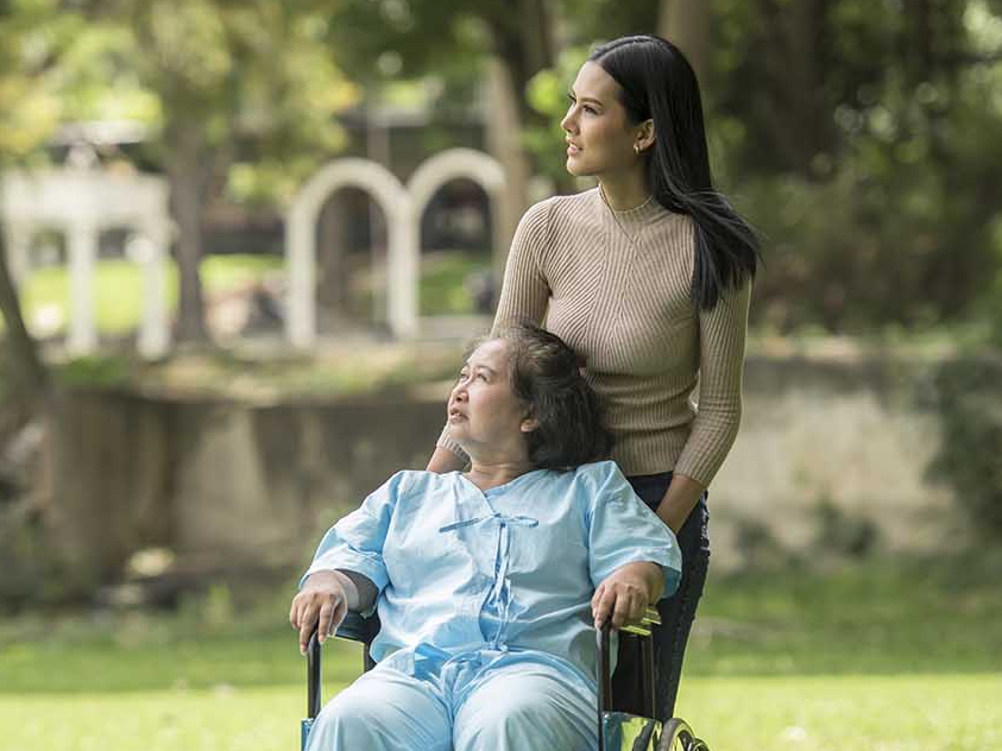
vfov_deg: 6.4
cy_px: 552
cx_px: 384
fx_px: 6686
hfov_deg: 8.6
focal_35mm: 231
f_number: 2.8
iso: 250
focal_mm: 135
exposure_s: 1/640
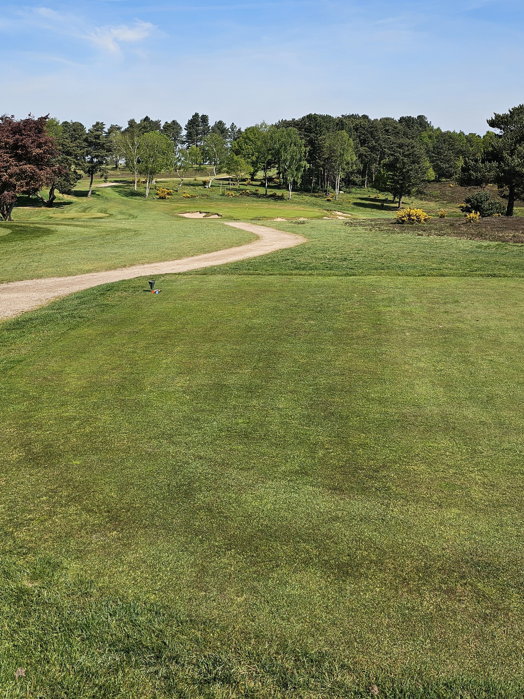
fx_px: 686
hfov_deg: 41.6
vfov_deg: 52.8
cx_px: 209
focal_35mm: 34
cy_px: 229
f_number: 1.7
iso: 10
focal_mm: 6.3
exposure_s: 1/1111
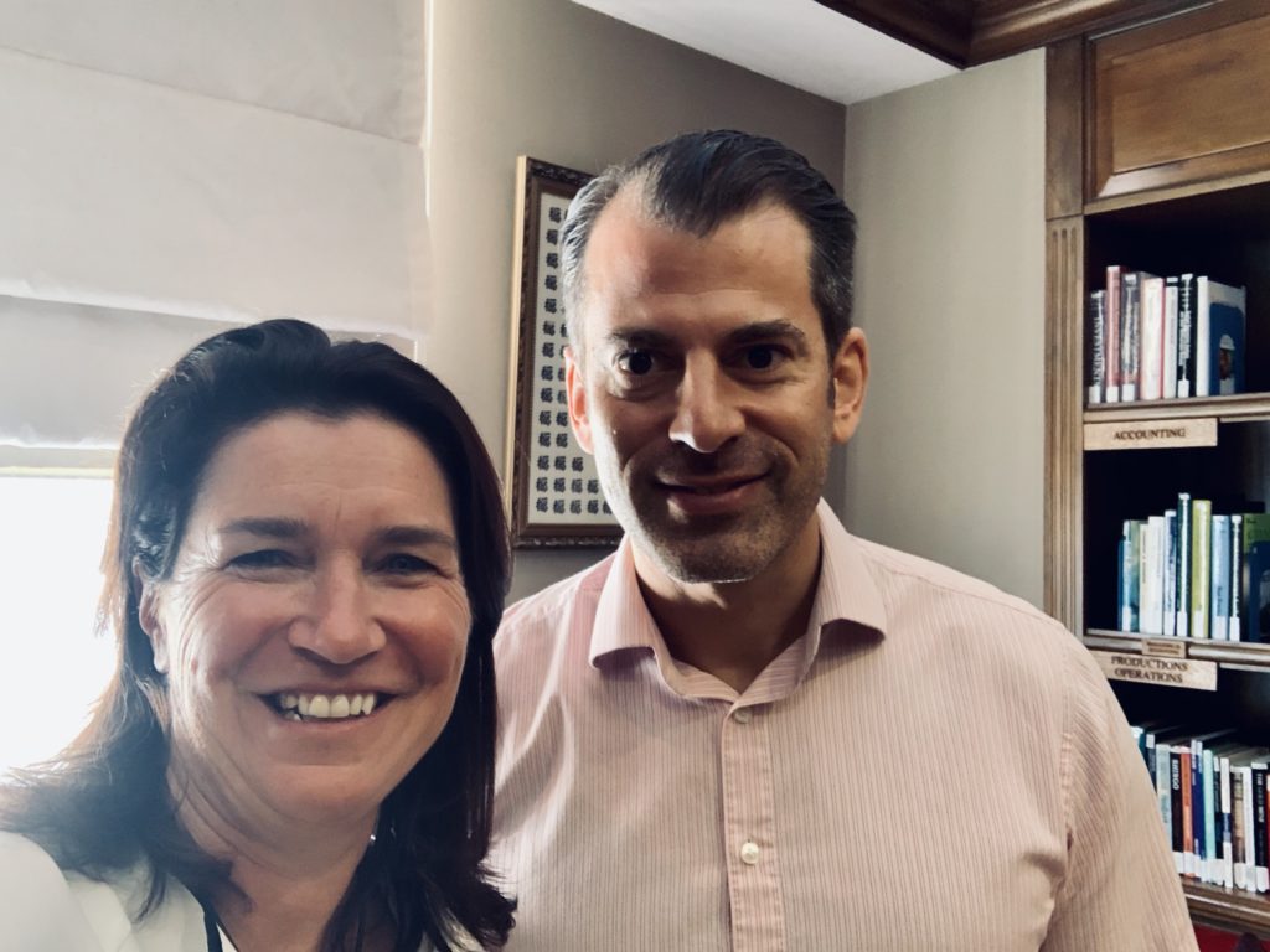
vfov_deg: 44.2
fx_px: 1174
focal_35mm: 32
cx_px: 635
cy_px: 476
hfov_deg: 56.8
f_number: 2.2
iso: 200
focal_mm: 2.87
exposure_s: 1/60
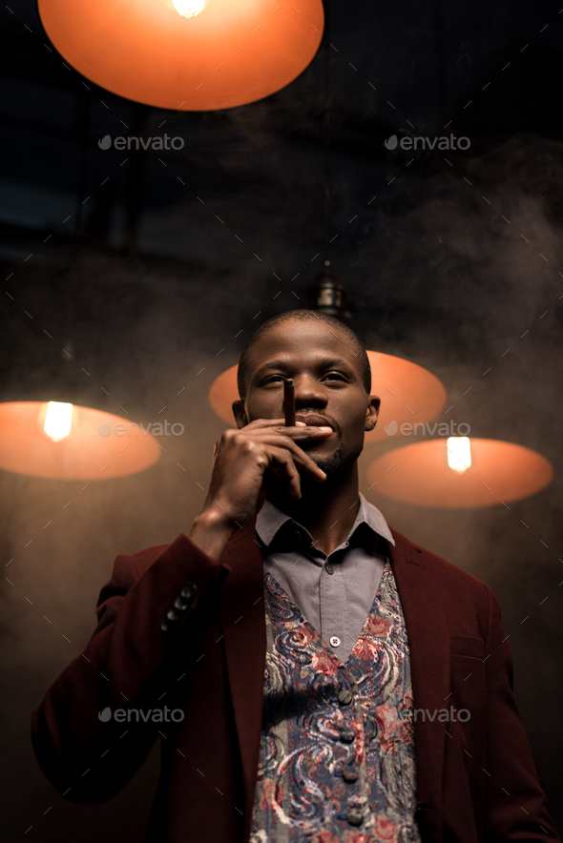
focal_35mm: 50
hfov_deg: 27.0
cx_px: 282
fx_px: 1172
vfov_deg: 39.6
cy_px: 422
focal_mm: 50
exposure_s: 1/125
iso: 500
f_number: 2.5
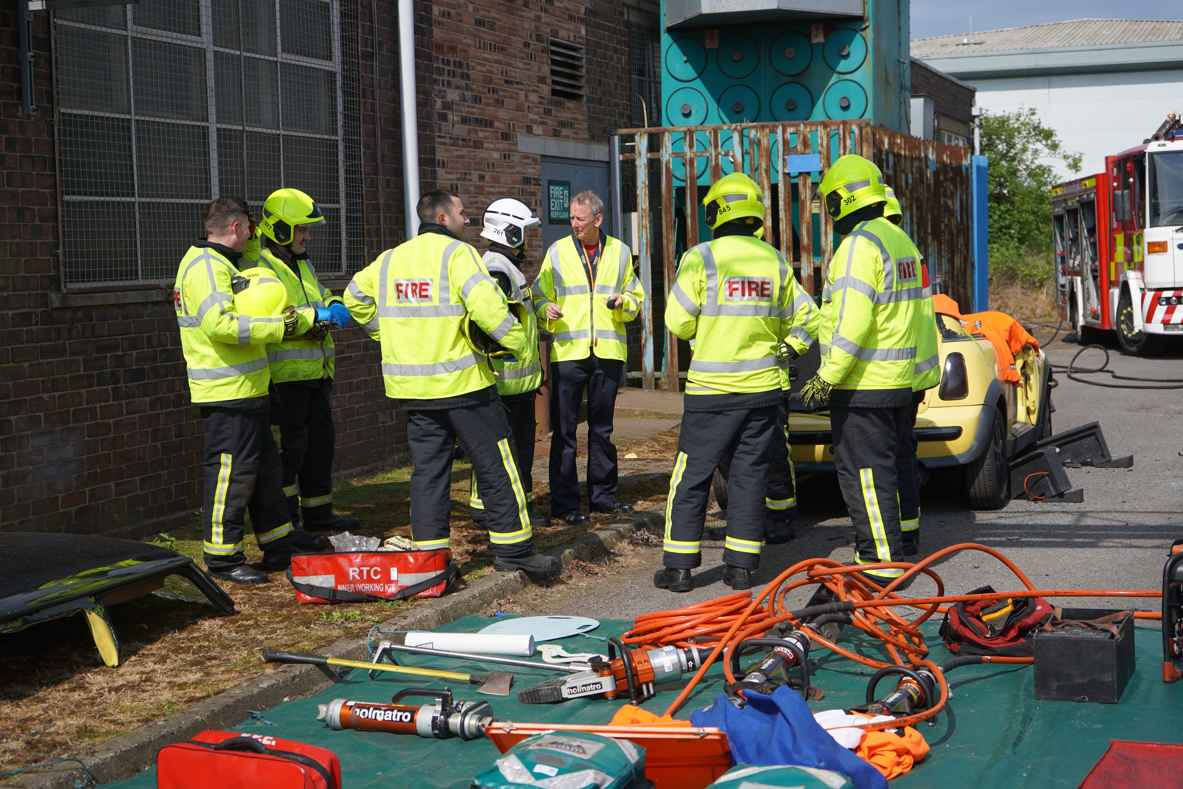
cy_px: 394
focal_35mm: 55
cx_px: 592
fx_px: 1807
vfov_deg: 24.6
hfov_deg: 36.2
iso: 100
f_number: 5
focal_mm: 55
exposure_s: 1/800
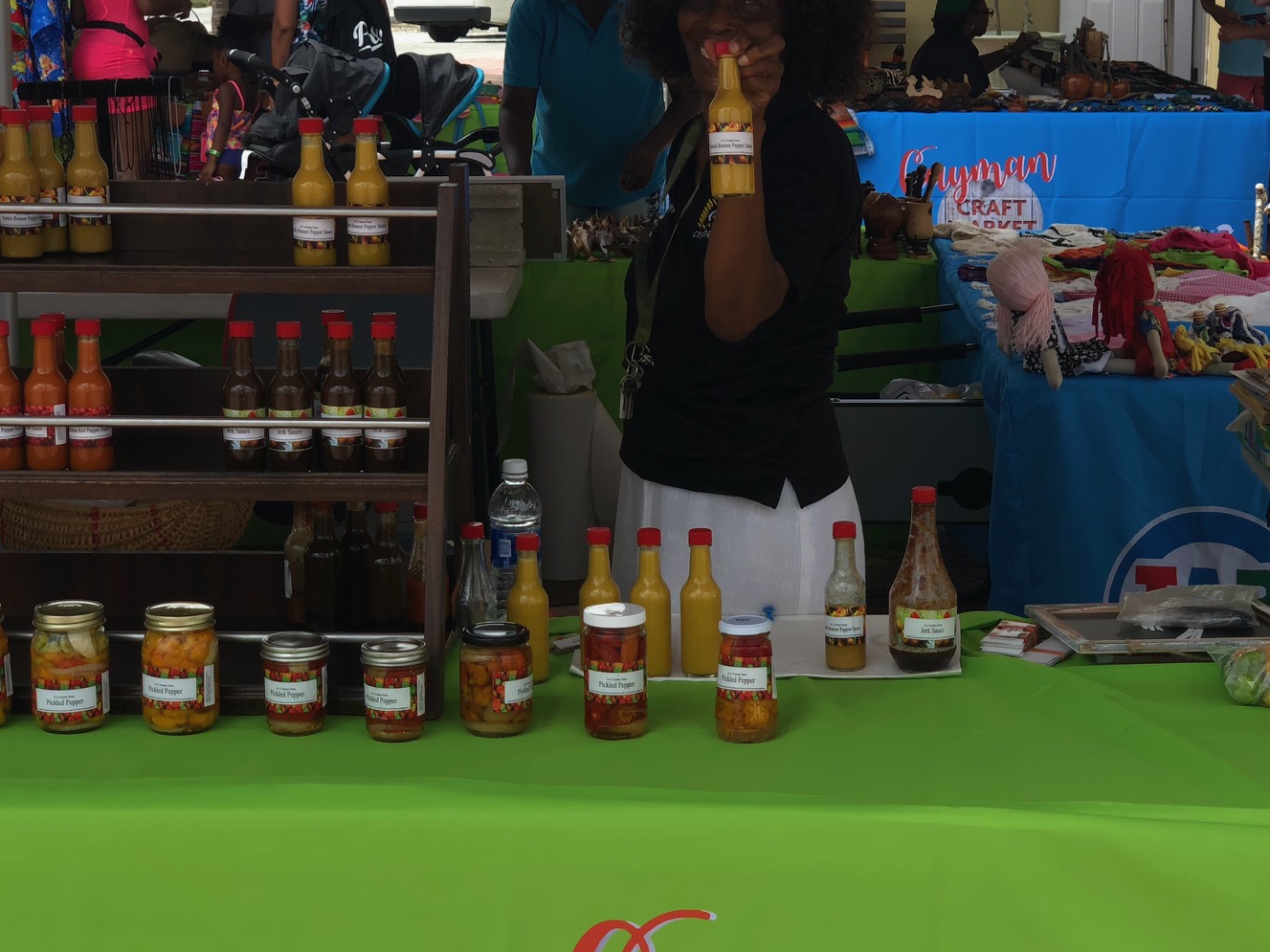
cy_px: 464
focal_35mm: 79
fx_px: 2898
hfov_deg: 24.6
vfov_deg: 18.7
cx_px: 794
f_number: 2.4
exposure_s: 1/306
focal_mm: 6
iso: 16
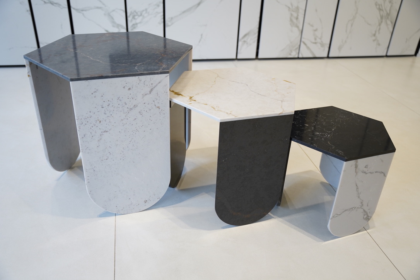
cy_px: 140
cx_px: 210
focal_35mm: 32
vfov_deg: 41.2
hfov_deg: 58.9
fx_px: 372
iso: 800
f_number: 2.8
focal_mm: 31.9
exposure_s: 1/250
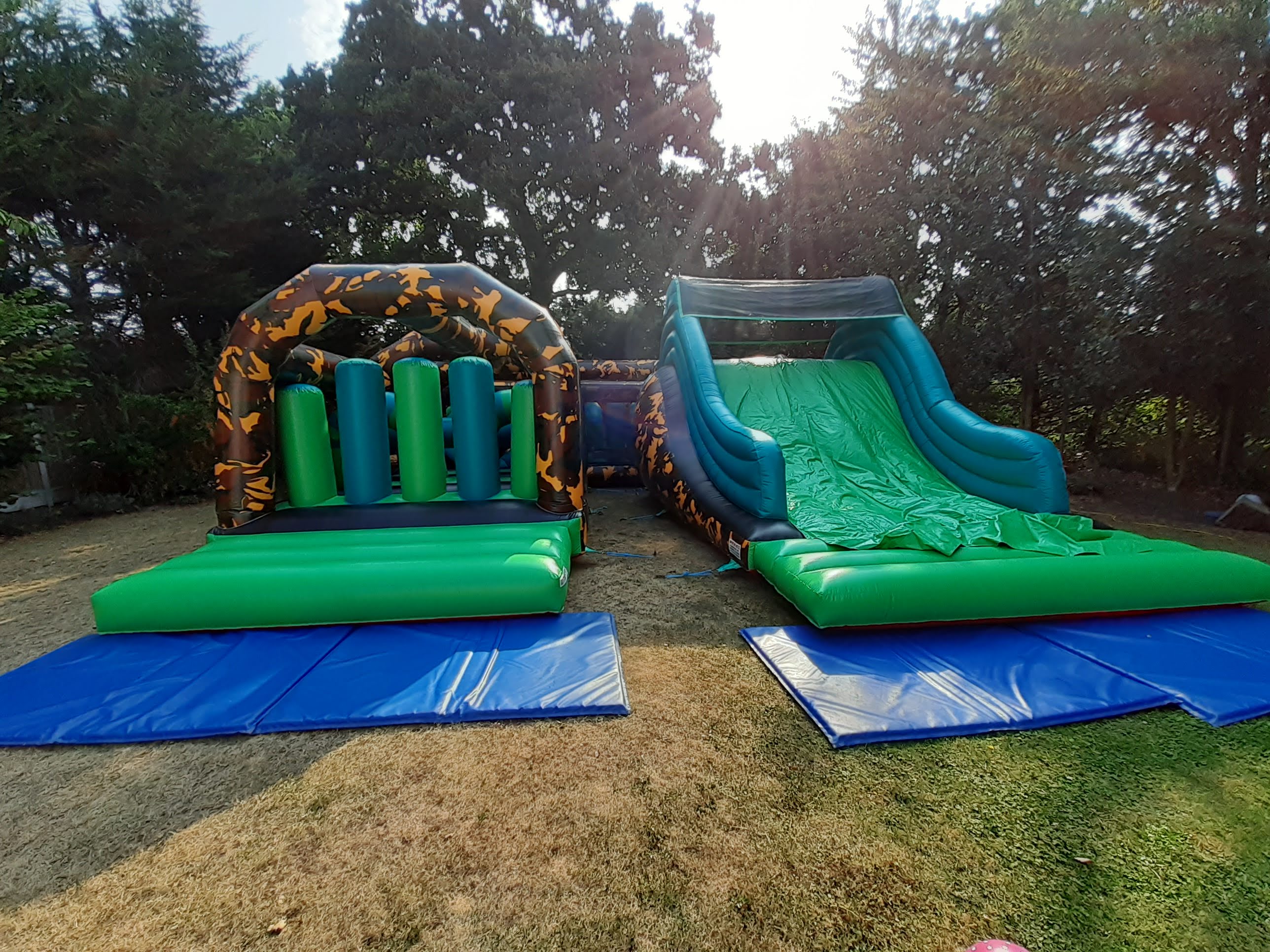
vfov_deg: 89.9
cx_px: 635
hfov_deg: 106.2
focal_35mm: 13
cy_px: 476
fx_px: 477
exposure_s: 1/479
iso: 40
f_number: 2.2
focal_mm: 1.13
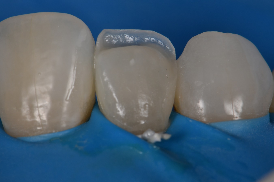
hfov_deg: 13.1
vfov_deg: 8.7
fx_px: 1194
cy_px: 91
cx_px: 137
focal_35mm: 157
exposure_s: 1/160
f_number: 32
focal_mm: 105
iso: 200
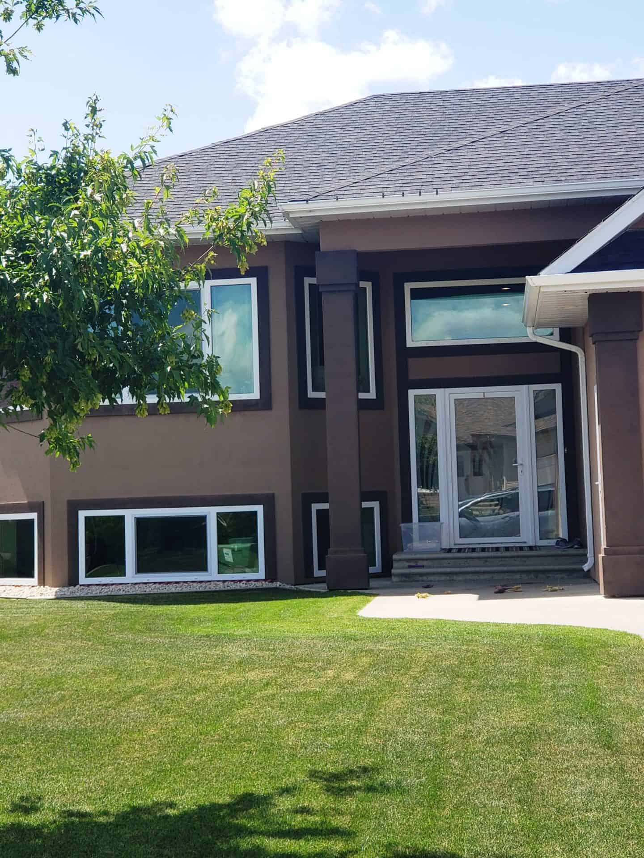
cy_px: 429
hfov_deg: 28.0
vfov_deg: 36.8
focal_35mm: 52
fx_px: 1290
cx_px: 322
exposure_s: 1/557
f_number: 2.4
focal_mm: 6
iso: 32
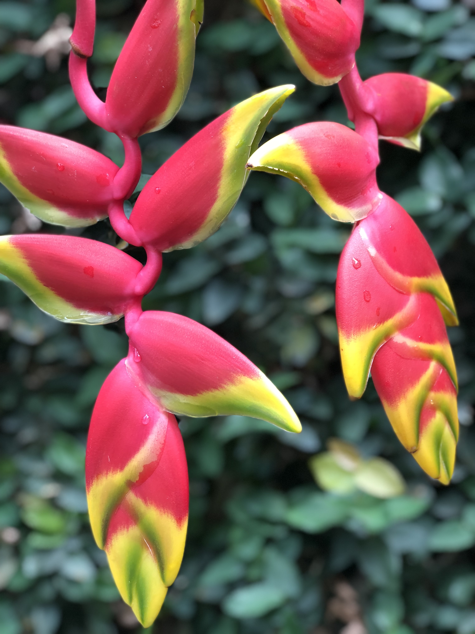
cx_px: 238
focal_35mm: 57
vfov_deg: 33.8
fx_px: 1043
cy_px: 317
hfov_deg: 25.7
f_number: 2.8
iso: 32
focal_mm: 6.6
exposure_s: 1/60
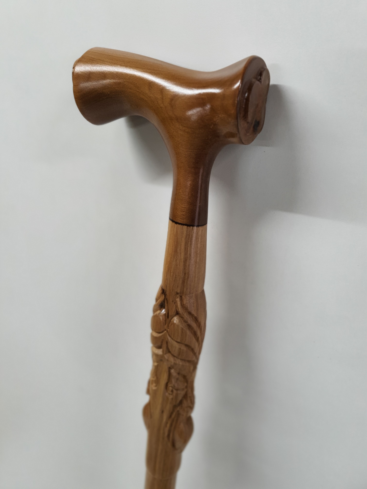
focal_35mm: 26
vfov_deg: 67.3
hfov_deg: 53.1
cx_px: 184
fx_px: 368
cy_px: 244
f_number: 1.5
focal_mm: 4.3
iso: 125
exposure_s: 1/100
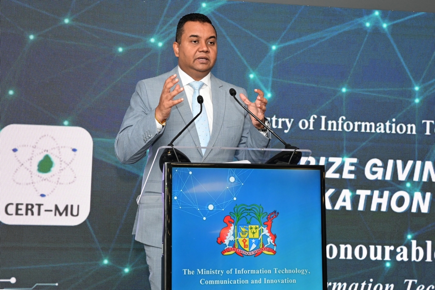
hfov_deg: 28.8
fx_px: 846
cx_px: 218
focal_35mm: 70
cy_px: 145
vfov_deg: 19.5
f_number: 7.1
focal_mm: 70
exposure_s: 1/200
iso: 2500
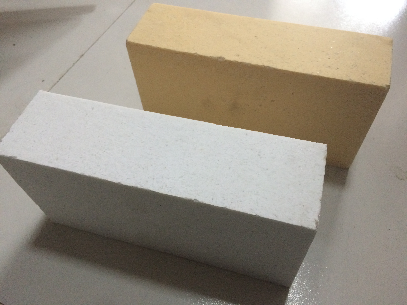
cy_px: 152
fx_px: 341
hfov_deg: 61.7
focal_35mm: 29
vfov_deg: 48.2
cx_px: 204
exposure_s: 1/25
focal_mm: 4.15
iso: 320
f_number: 2.2
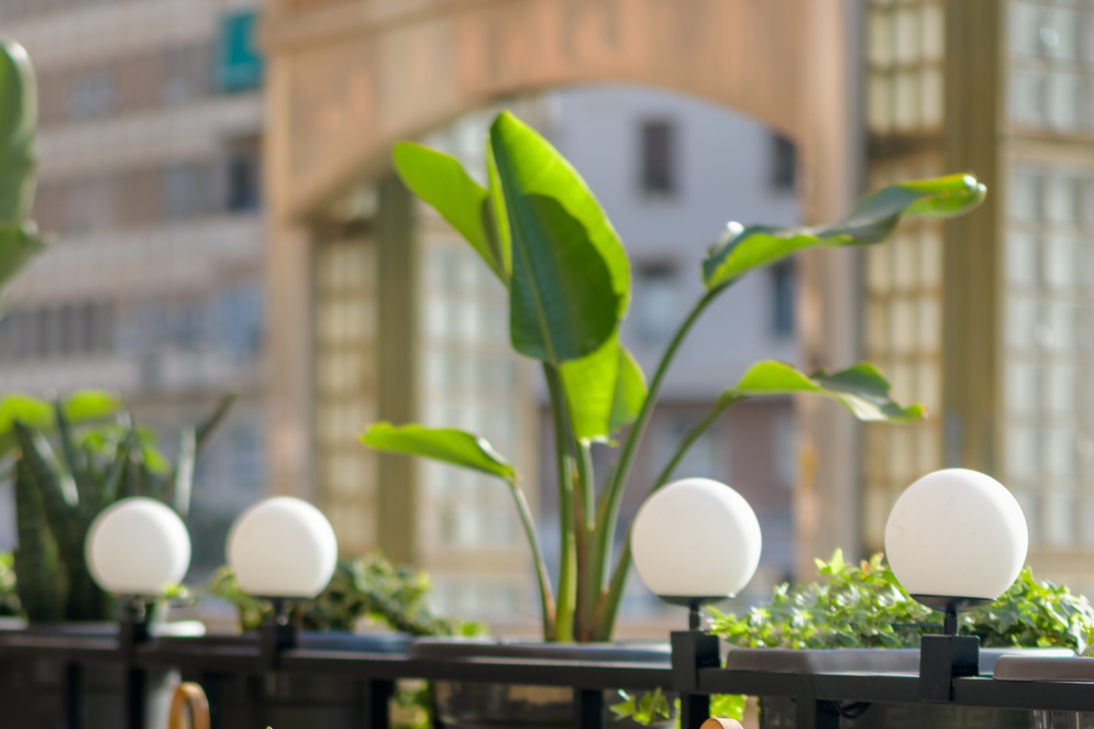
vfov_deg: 6.5
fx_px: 6411
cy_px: 717
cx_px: 267
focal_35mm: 211
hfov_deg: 9.7
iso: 64
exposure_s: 1/320
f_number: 3.2
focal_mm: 105
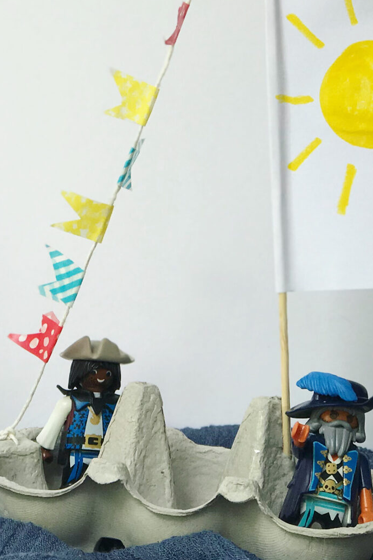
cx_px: 47
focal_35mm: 147
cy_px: 196
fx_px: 2284
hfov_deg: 9.3
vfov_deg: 13.9
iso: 20
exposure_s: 1/124
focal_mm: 6.6
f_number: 2.8
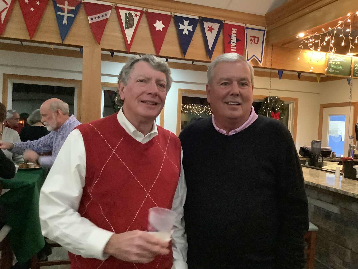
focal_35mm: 31
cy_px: 134
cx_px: 179
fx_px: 321
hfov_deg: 58.4
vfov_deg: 45.4
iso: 800
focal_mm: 3.3
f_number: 2.4
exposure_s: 1/17
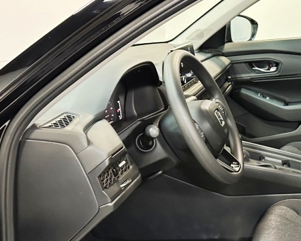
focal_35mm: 52
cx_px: 302
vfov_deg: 28.9
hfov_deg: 33.0
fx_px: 463
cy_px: 165
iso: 800
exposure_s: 1/30
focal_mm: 6.86
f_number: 1.78
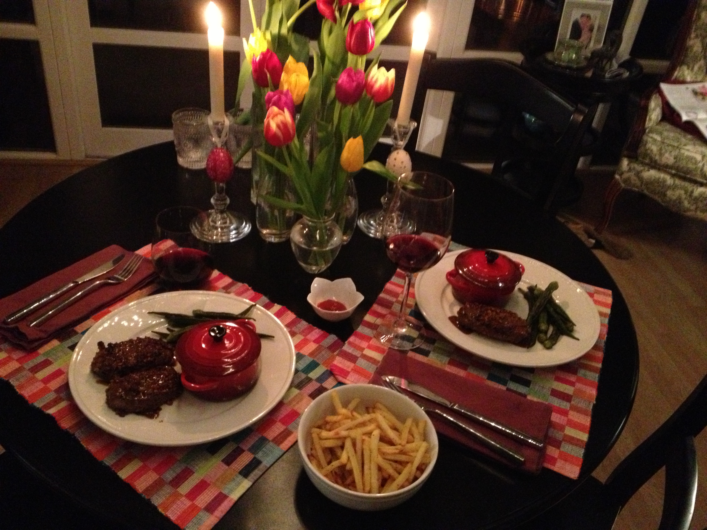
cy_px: 265
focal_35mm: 35
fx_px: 715
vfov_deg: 40.7
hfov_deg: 52.6
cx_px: 354
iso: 800
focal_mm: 4.28
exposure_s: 1/15
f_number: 2.4
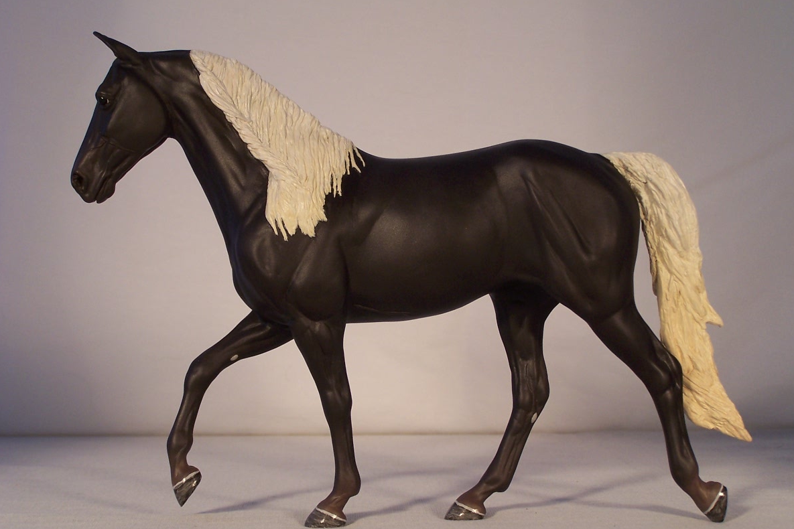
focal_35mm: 79
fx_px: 1742
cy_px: 267
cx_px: 400
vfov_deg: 17.3
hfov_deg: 25.7
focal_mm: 12.4
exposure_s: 1/45
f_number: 3.2
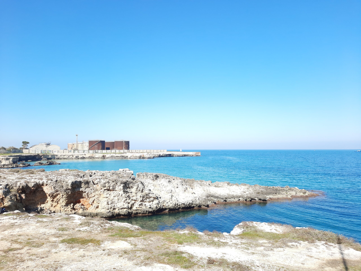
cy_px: 136
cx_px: 180
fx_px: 261
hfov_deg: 69.4
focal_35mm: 25
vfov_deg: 54.9
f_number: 2
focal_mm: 4.6
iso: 40
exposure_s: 1/533
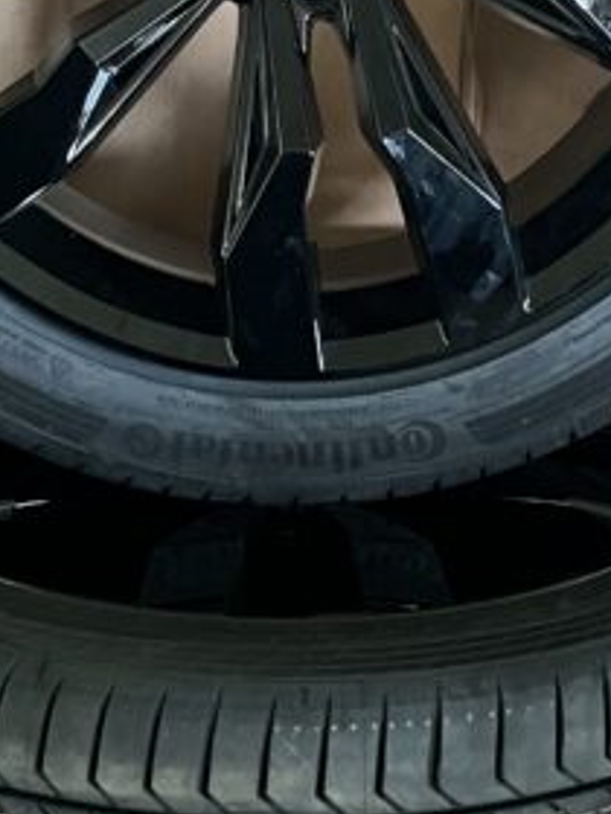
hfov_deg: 15.6
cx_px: 317
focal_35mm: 95
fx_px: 2236
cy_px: 384
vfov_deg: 20.6
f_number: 1.5
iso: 640
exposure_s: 1/30
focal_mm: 5.7
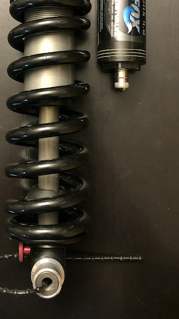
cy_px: 74
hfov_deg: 24.3
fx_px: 414
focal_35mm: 49
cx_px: 57
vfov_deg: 40.7
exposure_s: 1/5
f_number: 1.8
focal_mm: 3.99
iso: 100
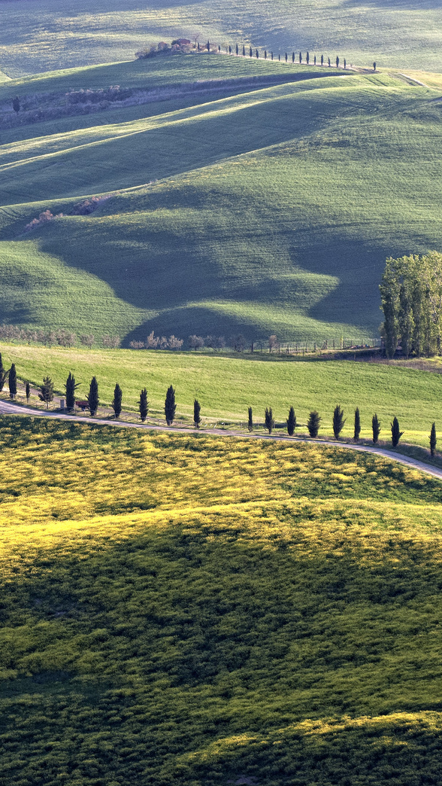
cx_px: -98
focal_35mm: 474
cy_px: 380
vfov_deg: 4.6
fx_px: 9863
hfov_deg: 2.6
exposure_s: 1/125
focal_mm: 195
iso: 100
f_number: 8
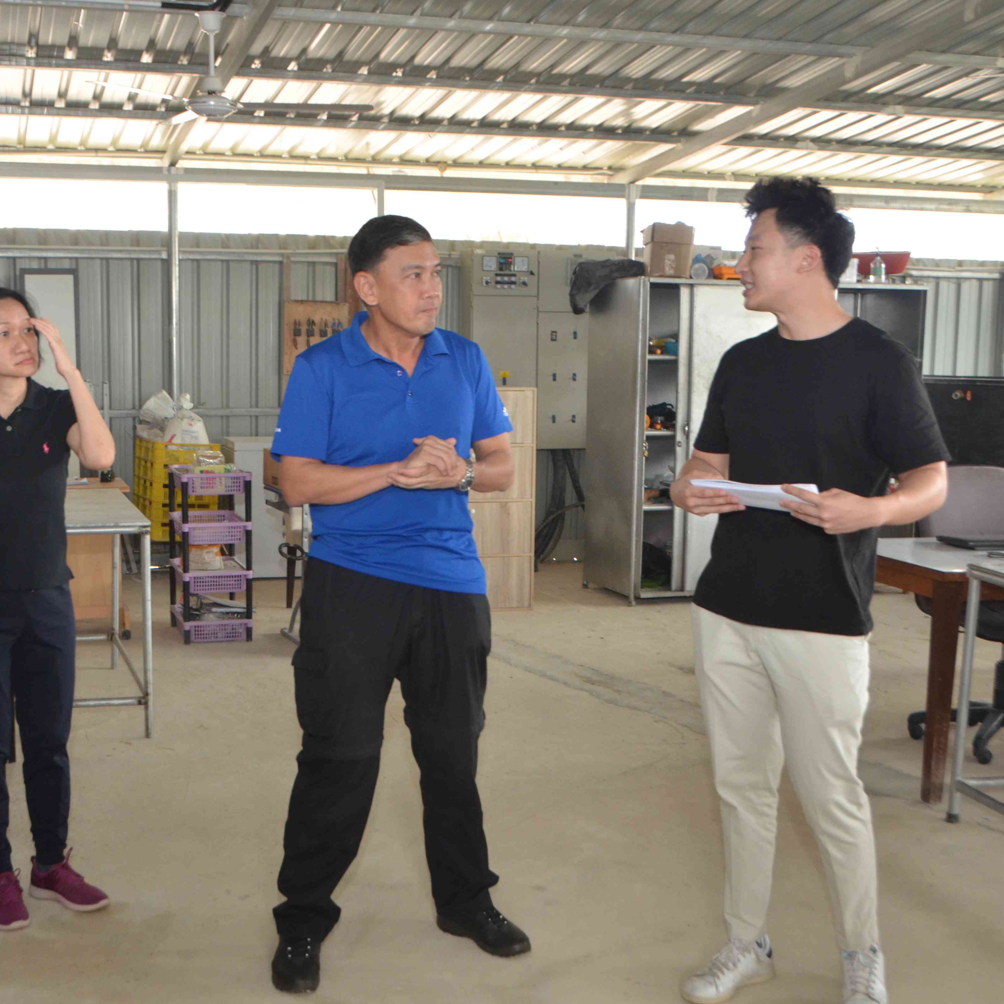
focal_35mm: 43
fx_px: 1411
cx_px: 376
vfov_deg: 39.2
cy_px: 506
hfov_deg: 38.9
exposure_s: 1/100
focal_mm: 22
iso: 1000
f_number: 5.6
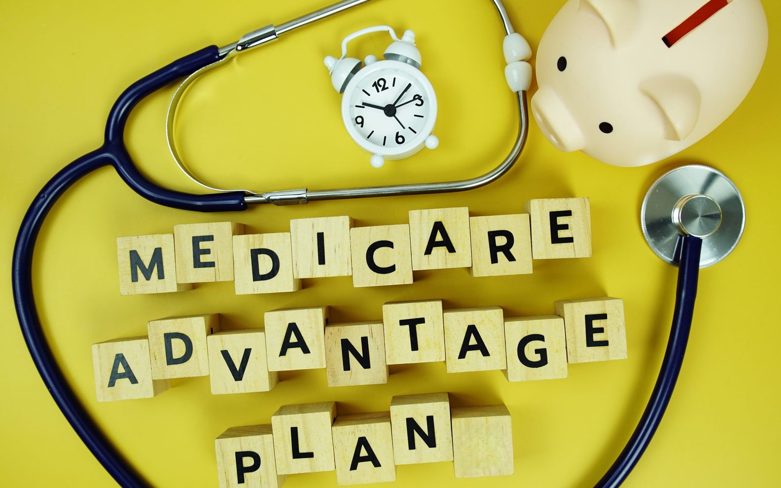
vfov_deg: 35.8
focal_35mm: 36
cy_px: 259
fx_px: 756
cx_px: 393
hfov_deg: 54.6
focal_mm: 23
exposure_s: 1/10
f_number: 5.6
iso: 100
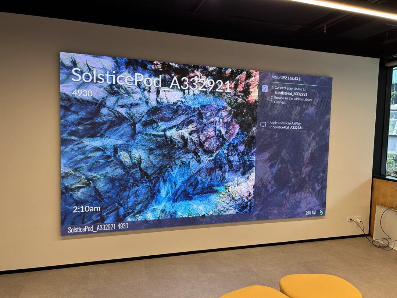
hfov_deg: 67.3
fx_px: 298
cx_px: 198
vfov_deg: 53.1
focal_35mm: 26
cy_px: 149
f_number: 1.5
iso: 64
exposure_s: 1/120
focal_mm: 5.7
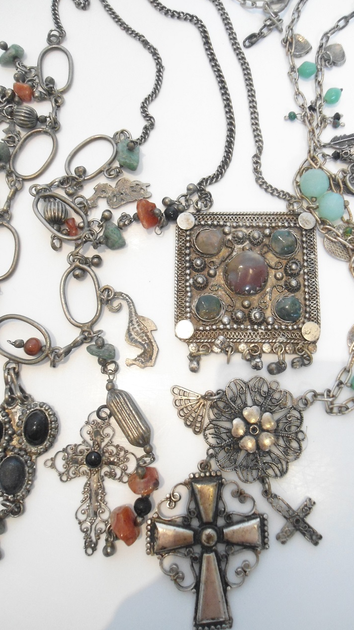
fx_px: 484
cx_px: 190
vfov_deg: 66.1
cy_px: 311
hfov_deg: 40.2
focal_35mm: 29
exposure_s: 1/30
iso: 400
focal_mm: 4.7
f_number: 2.8
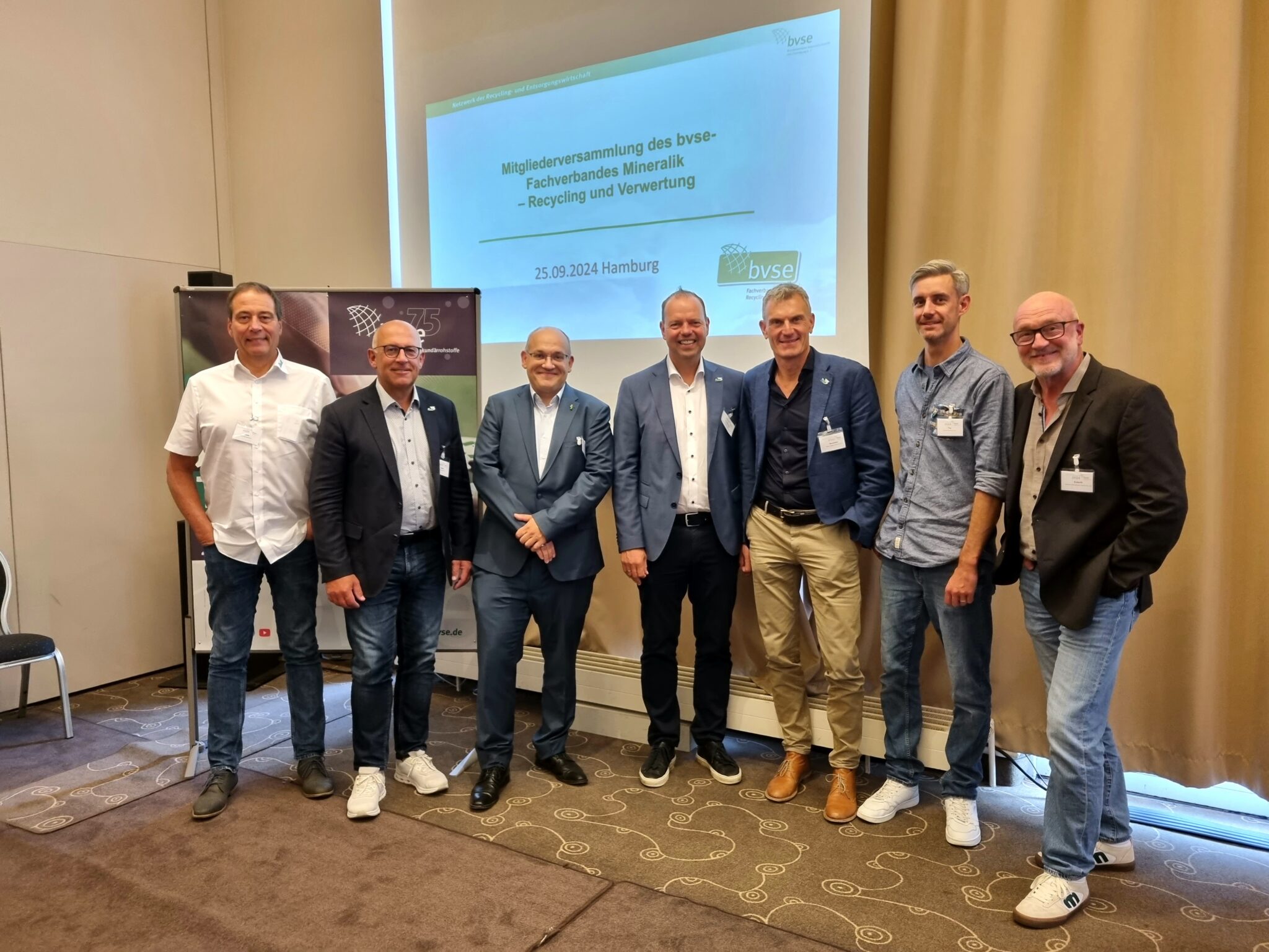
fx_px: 953
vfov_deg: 53.1
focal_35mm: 26
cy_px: 476
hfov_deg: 67.3
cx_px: 634
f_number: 1.8
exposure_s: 1/50
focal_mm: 5.4
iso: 320
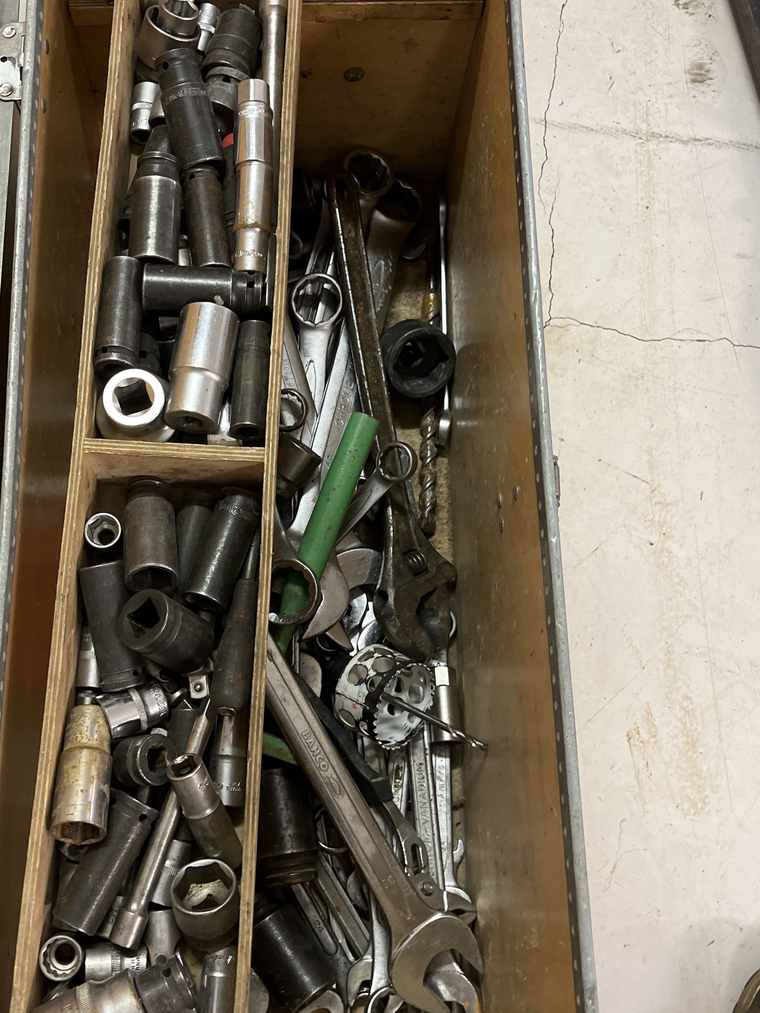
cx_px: 261
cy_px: 515
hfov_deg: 39.2
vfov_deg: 51.4
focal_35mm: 36
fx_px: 1054
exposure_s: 1/50
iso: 320
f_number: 1.6
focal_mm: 5.1
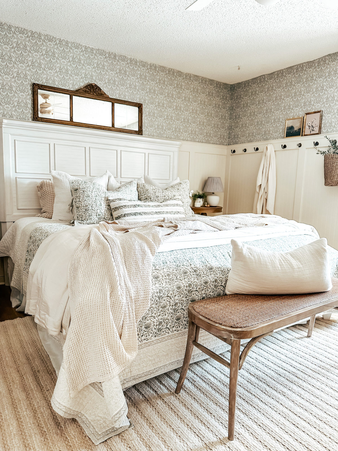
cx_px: 169
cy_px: 226
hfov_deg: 56.8
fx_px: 312
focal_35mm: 24
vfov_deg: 71.6
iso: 250
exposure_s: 1/100
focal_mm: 6.86
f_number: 1.8
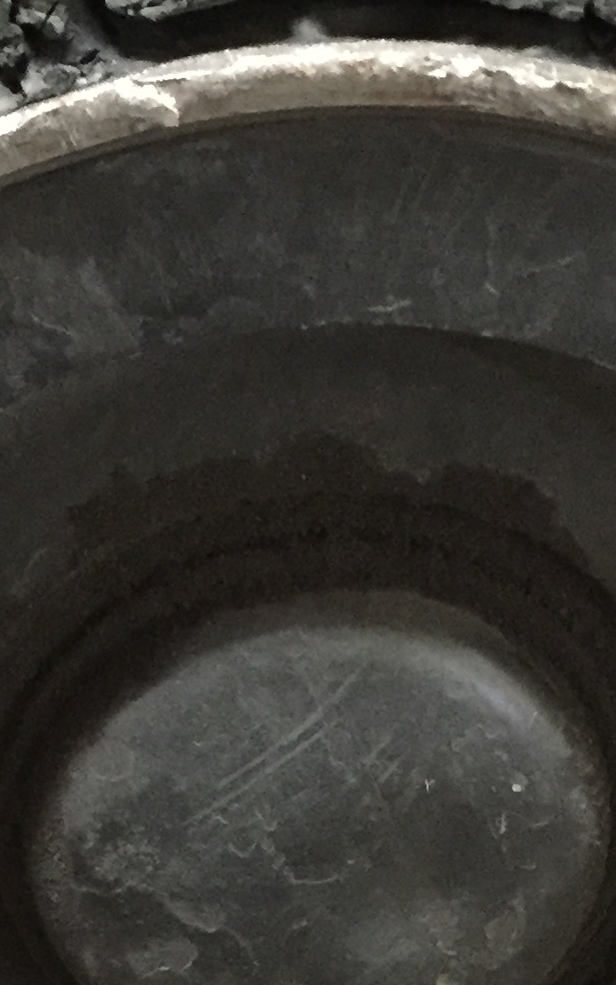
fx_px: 2740
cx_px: 205
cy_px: 612
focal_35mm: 102
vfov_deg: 20.4
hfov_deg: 12.8
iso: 640
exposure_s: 1/15
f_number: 2.2
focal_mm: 4.15
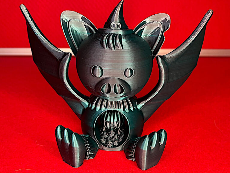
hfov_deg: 67.3
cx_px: 115
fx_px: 173
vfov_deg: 53.1
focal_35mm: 26
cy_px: 86
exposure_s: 1/89
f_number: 1.5
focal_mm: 5.7
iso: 125
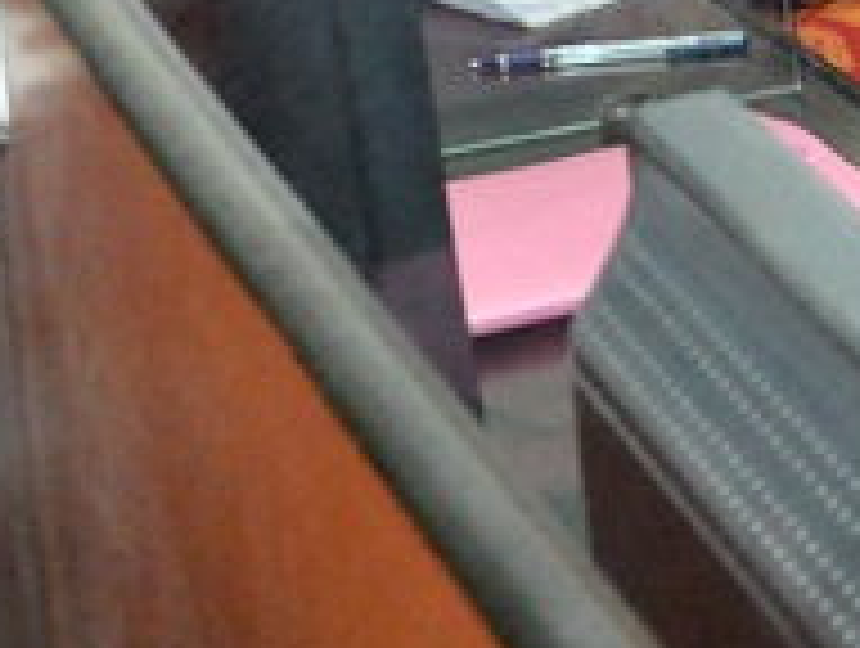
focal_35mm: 149
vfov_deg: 9.6
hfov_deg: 12.2
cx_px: 1495
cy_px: -396
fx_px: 3709
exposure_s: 1/125
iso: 1000
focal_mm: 22
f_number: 7.1
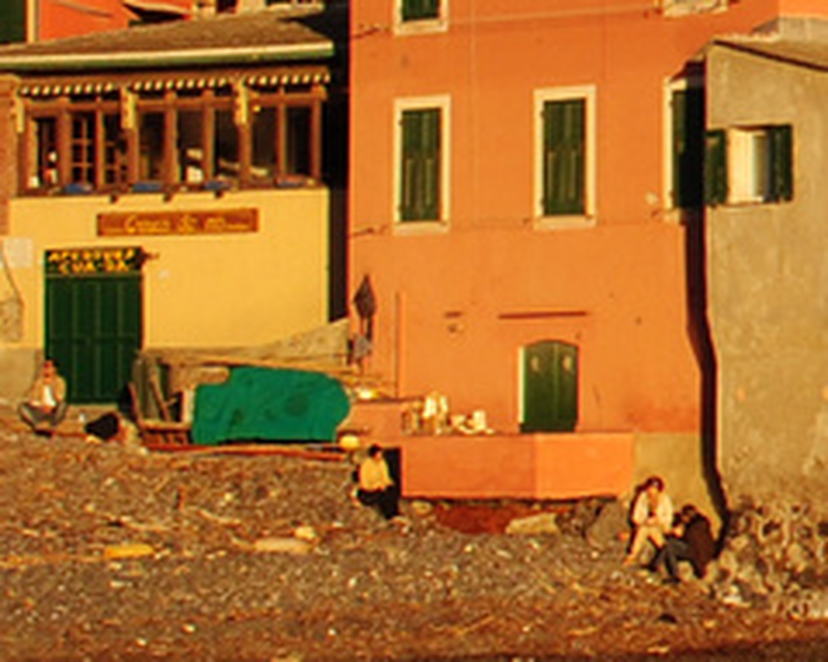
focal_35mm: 171
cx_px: 1550
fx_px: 4189
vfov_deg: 9.0
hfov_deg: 10.5
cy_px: 35
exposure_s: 1/800
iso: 200
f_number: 6.3
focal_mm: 18
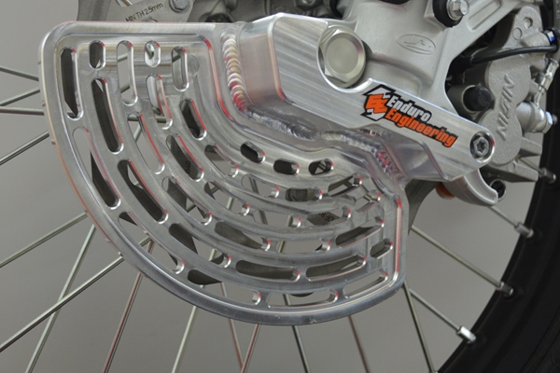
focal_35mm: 56
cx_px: 252
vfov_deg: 24.1
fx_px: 871
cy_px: 131
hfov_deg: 35.6
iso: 800
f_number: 4.5
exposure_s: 1/13
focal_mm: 28
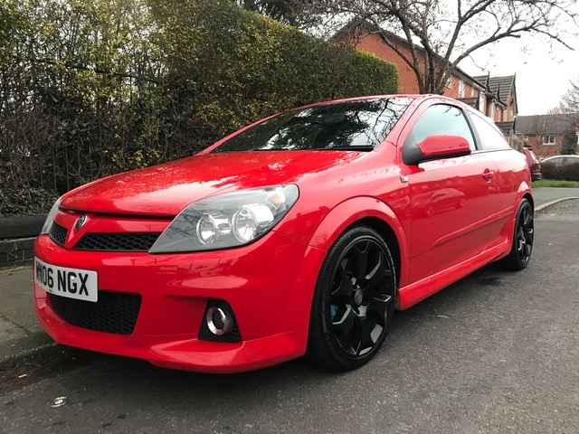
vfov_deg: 49.7
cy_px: 217
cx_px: 290
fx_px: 468
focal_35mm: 28
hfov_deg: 63.4
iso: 40
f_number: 1.8
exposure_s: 1/33
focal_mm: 3.99
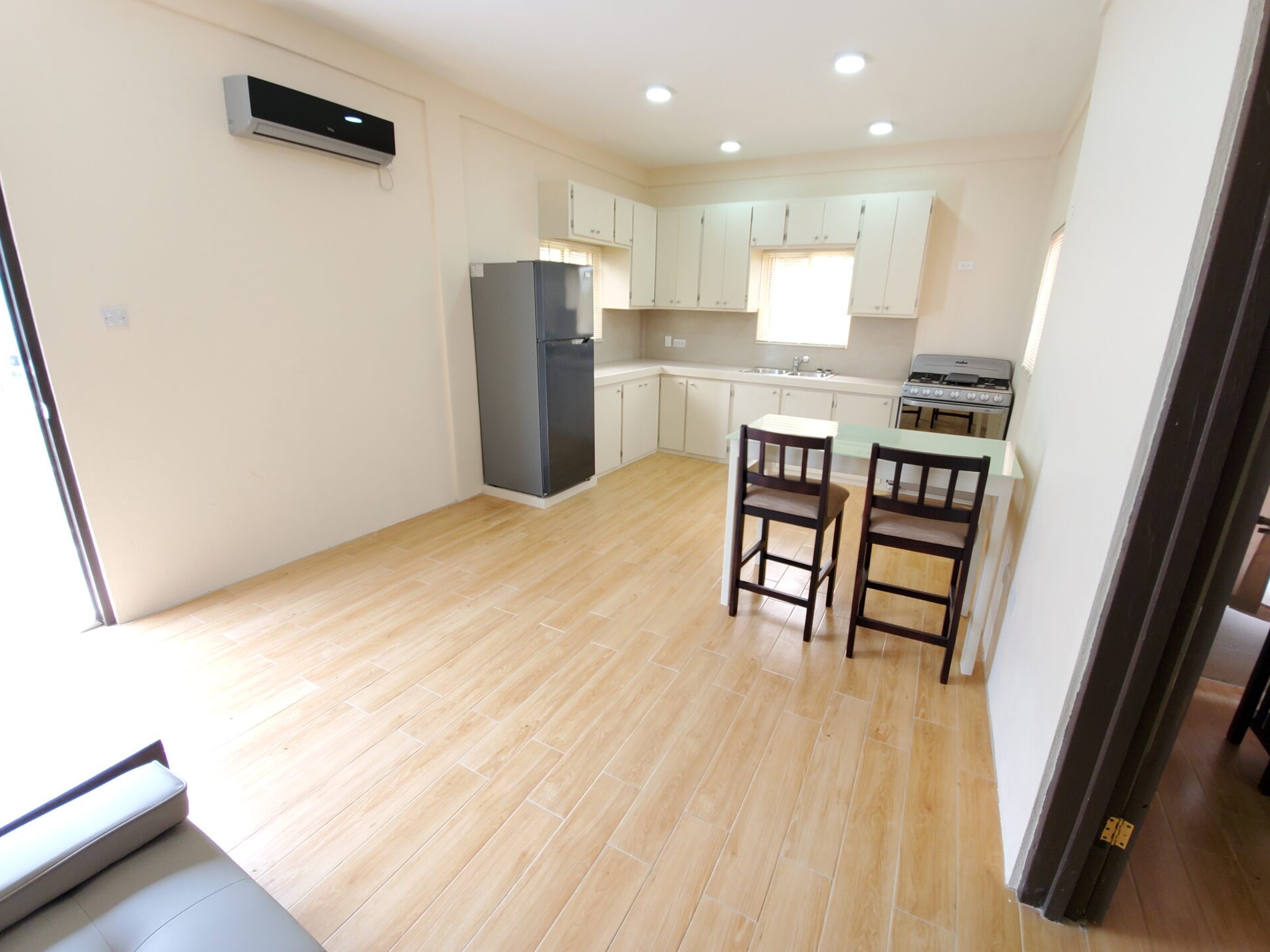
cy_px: 455
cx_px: 656
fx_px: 514
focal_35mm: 14
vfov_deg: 85.6
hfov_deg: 102.0
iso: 160
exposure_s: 1/50
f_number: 2.2
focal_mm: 1.8
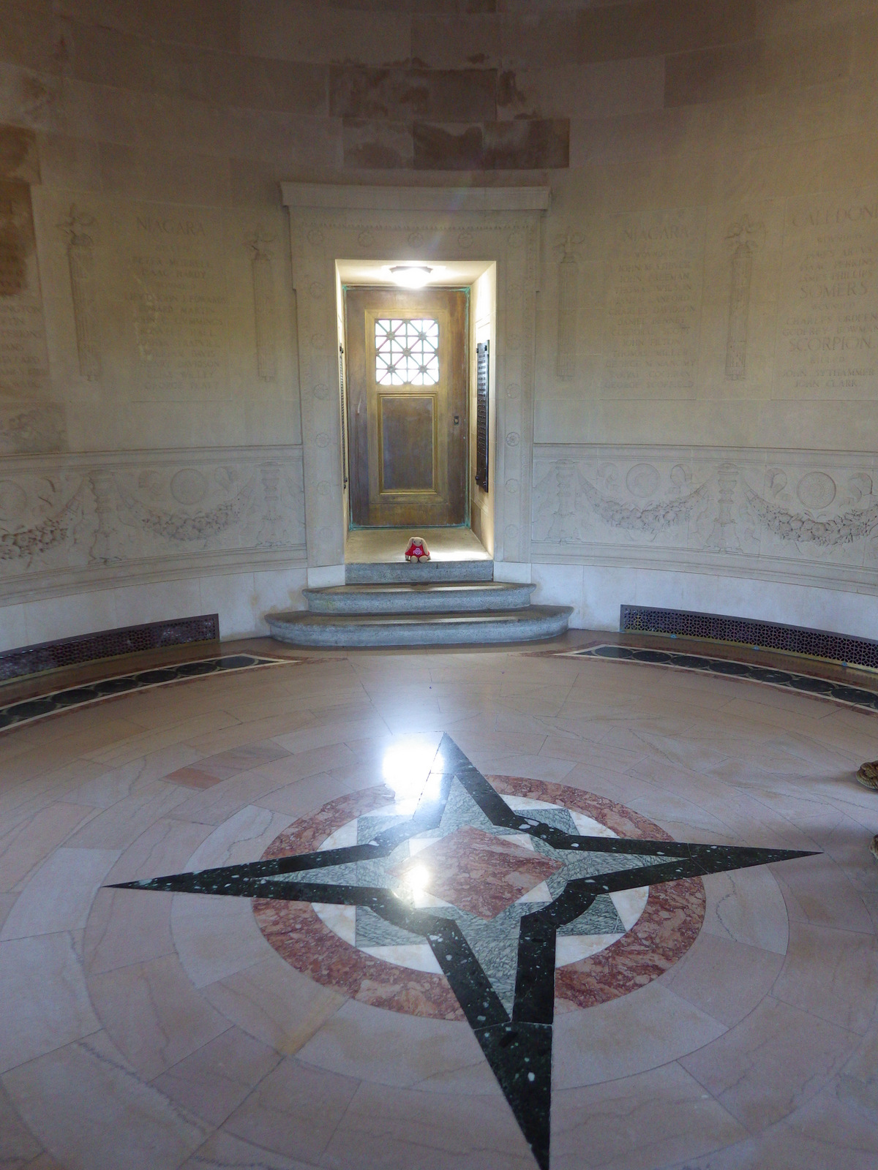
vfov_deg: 69.4
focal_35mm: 25
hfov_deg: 54.9
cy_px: 585
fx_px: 845
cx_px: 439
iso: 250
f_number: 2
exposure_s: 1/45
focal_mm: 4.5
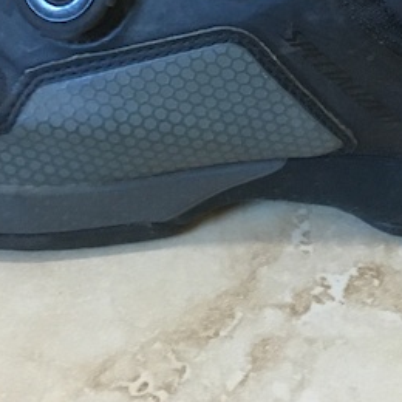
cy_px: -23
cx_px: 176
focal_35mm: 79
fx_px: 1038
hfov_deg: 21.9
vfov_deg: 21.0
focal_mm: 4.15
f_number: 2.2
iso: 250
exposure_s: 1/15
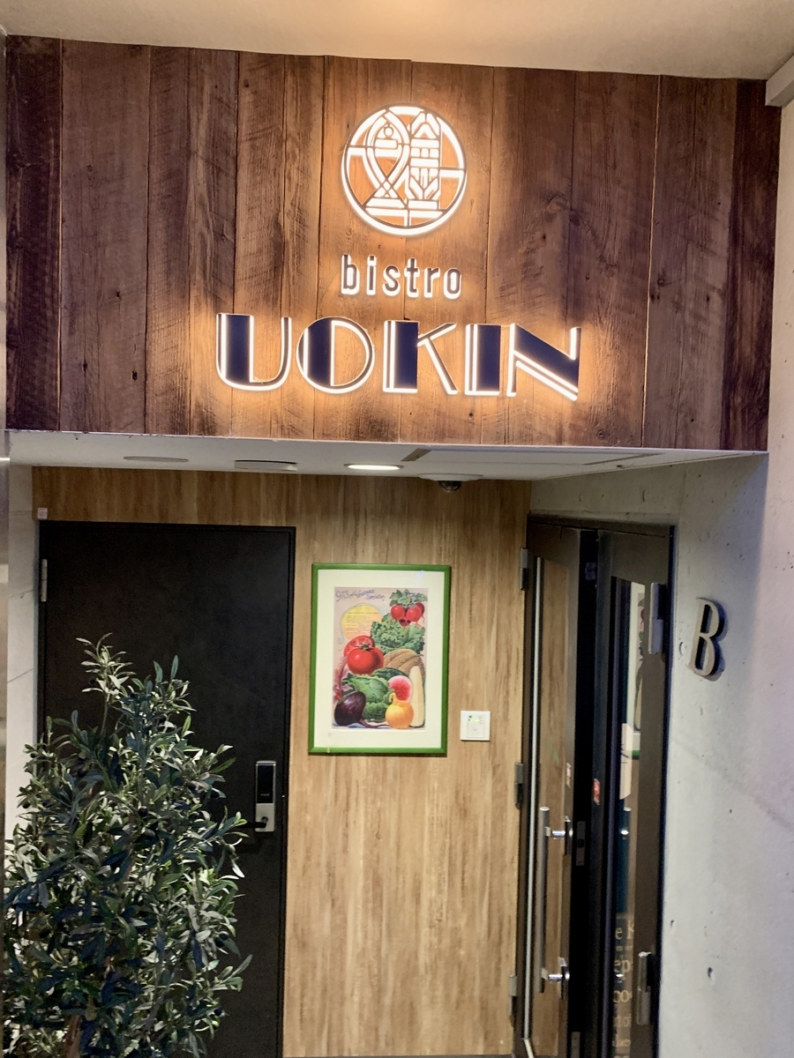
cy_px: 529
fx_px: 795
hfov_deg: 53.1
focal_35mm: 26
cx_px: 397
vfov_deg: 67.3
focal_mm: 4.25
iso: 400
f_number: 1.8
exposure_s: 1/40
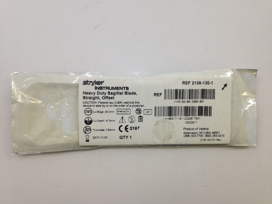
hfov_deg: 55.4
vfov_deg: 42.9
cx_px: 136
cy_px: 102
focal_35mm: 33
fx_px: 259
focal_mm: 4.12
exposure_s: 1/60
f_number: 2.4
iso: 50
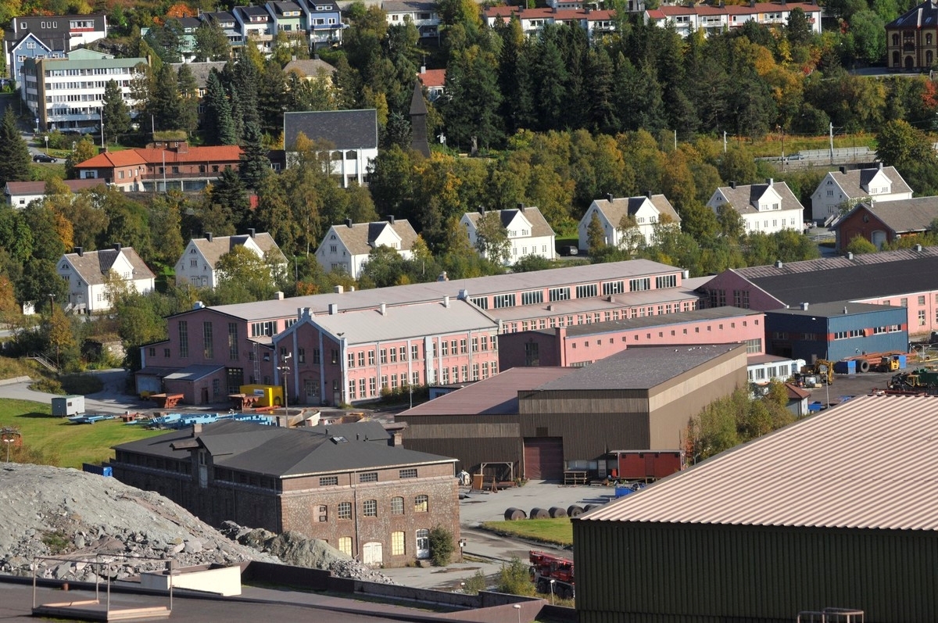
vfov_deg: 7.5
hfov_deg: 11.2
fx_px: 4762
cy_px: 312
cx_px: 469
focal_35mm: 183
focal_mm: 122
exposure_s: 1/1000
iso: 640
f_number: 6.3
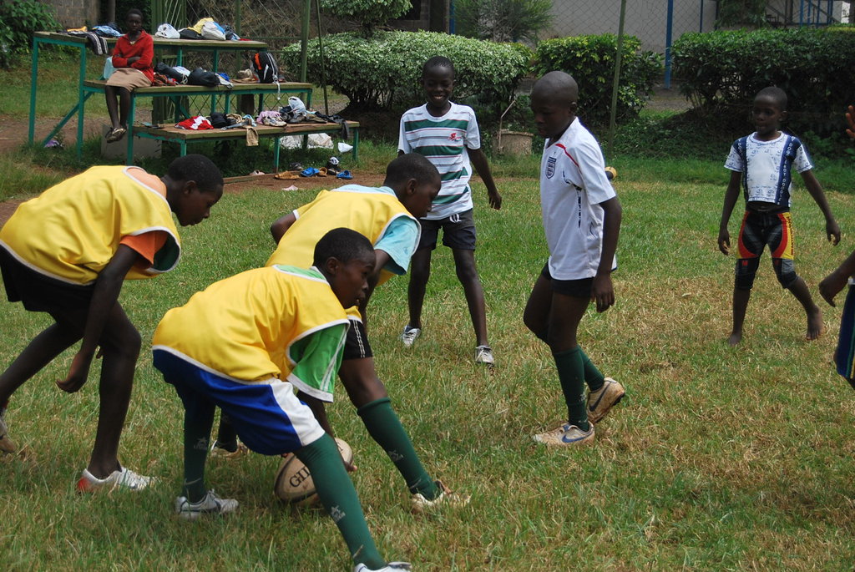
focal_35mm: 60
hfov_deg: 33.4
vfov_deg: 22.7
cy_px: 286
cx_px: 428
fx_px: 1426
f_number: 5.6
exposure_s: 1/1250
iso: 400
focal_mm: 40
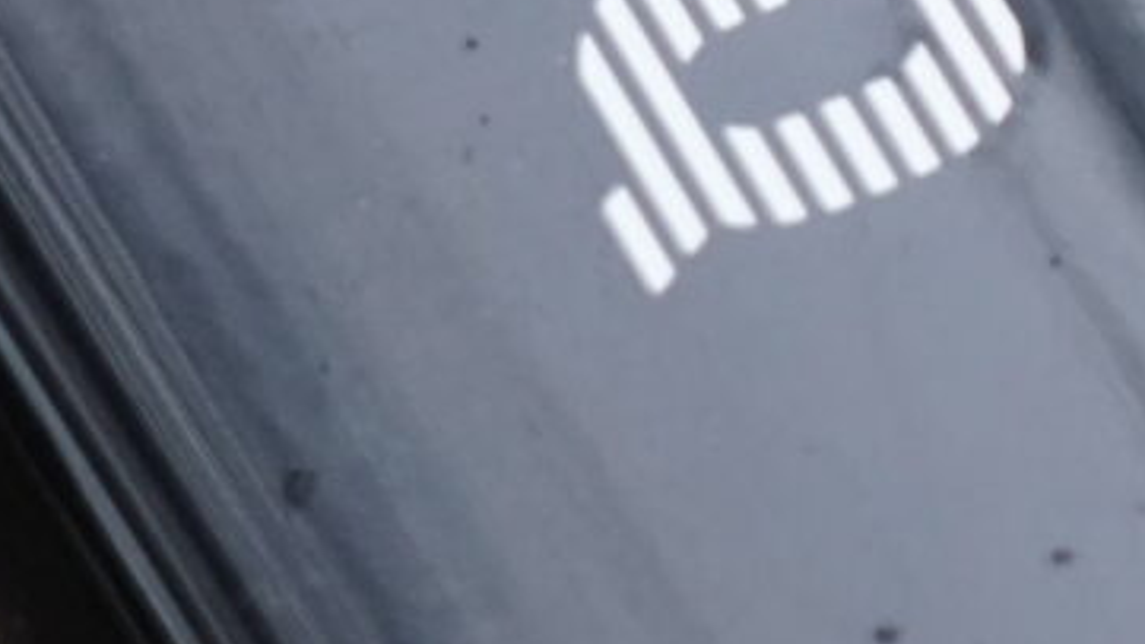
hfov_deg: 1.7
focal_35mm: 1247
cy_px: -482
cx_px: 213
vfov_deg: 1.0
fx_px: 37857
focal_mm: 187
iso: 3200
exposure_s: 1/500
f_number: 6.3
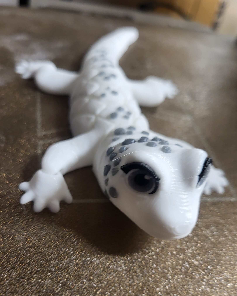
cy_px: 184
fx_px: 281
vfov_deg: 55.1
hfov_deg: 45.7
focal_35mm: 32
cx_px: 108
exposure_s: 1/40
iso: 200
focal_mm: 5.4
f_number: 1.8
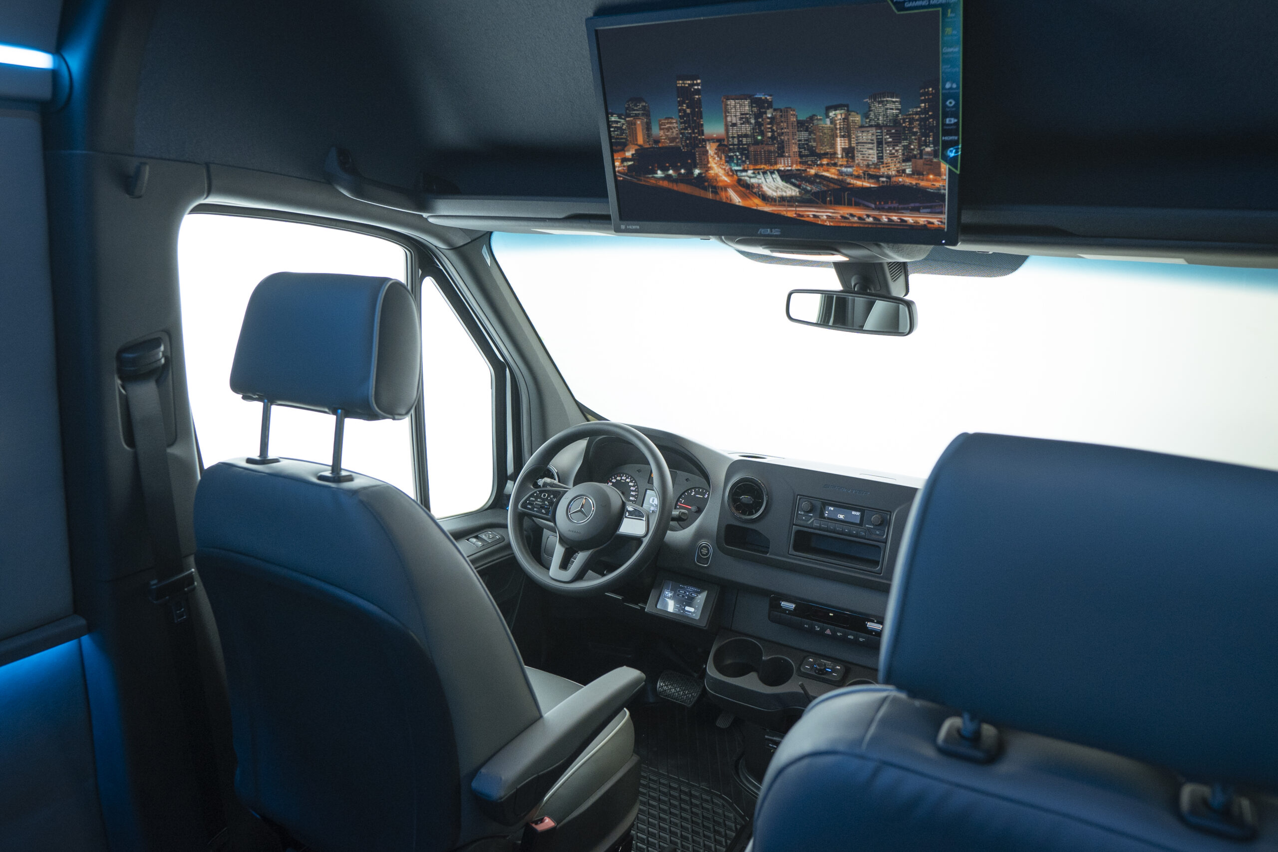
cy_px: 426
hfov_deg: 73.7
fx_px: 852
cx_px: 639
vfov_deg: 53.1
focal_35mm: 24
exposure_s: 1/200
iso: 640
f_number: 3.2
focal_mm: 16
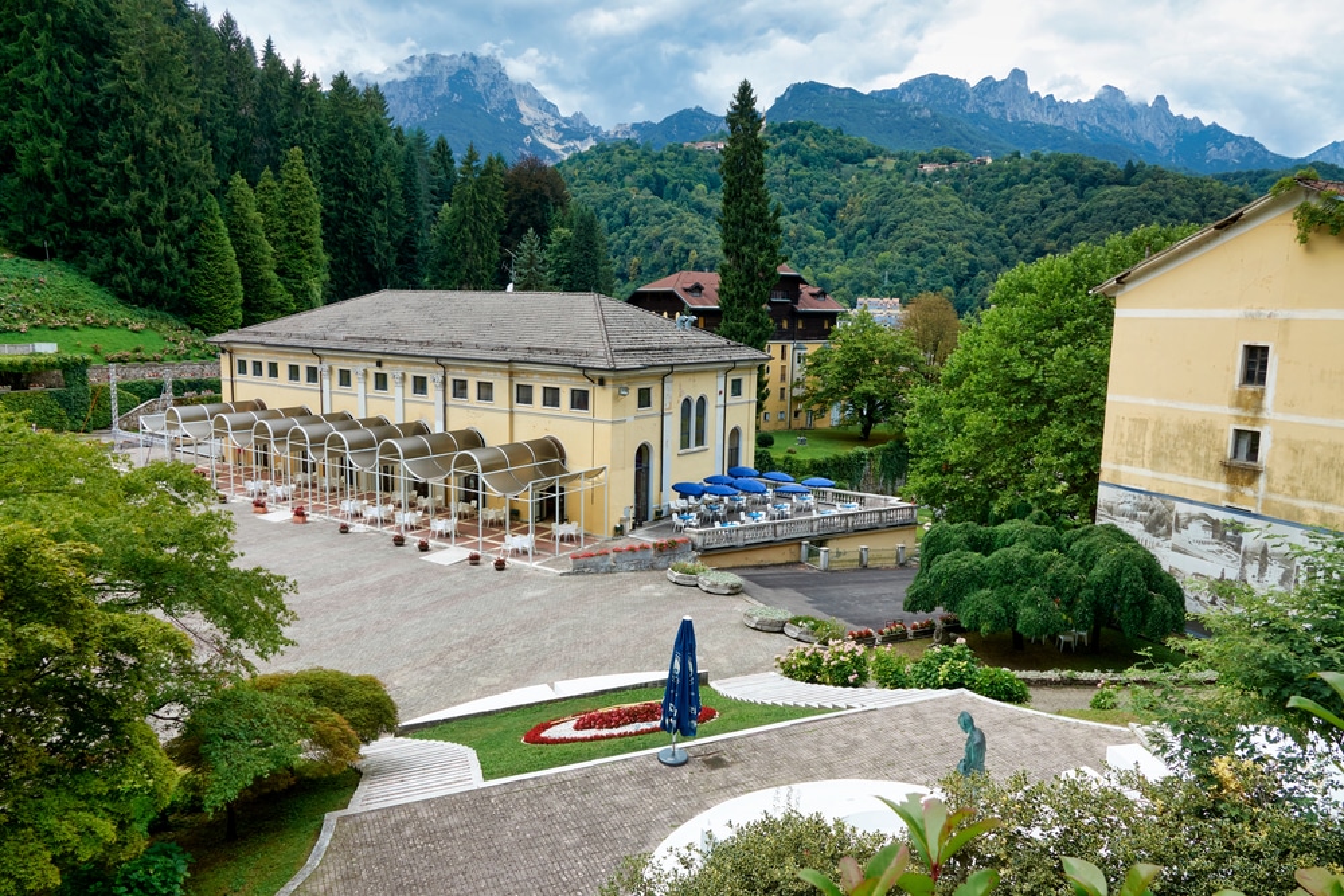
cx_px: 672
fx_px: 896
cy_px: 448
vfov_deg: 53.1
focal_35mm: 24
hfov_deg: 73.7
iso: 100
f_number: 4
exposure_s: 1/250
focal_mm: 8.8
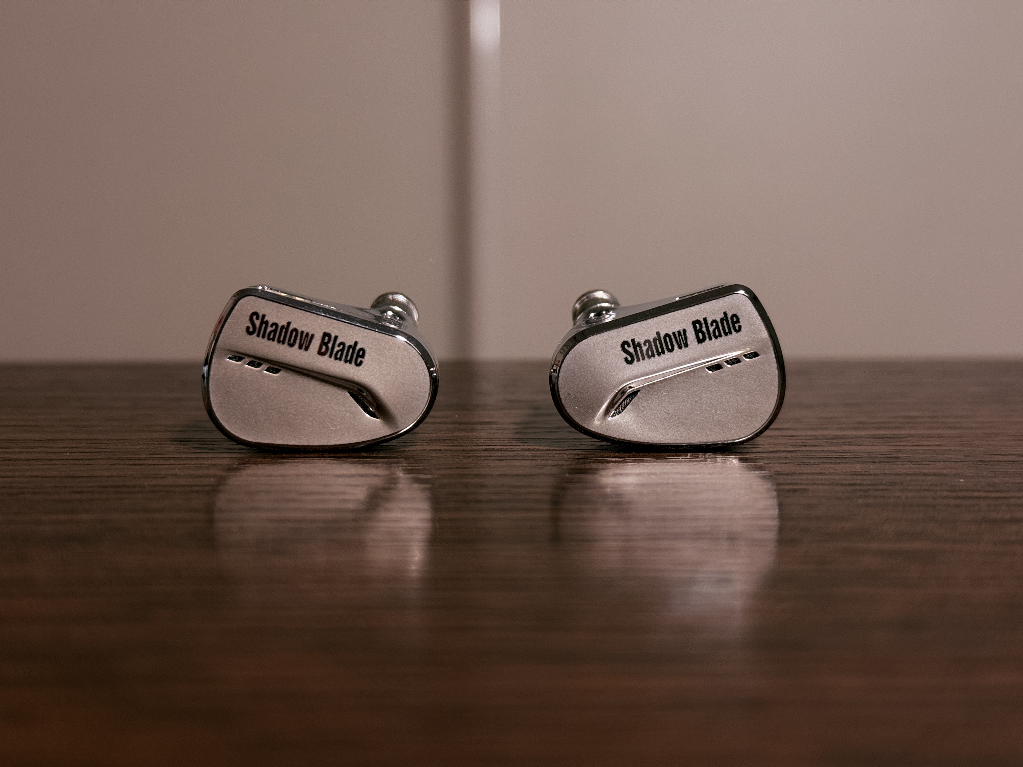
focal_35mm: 48
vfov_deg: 30.3
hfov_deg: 39.7
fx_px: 1419
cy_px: 384
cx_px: 512
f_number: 1.78
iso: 250
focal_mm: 6.76
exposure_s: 1/57
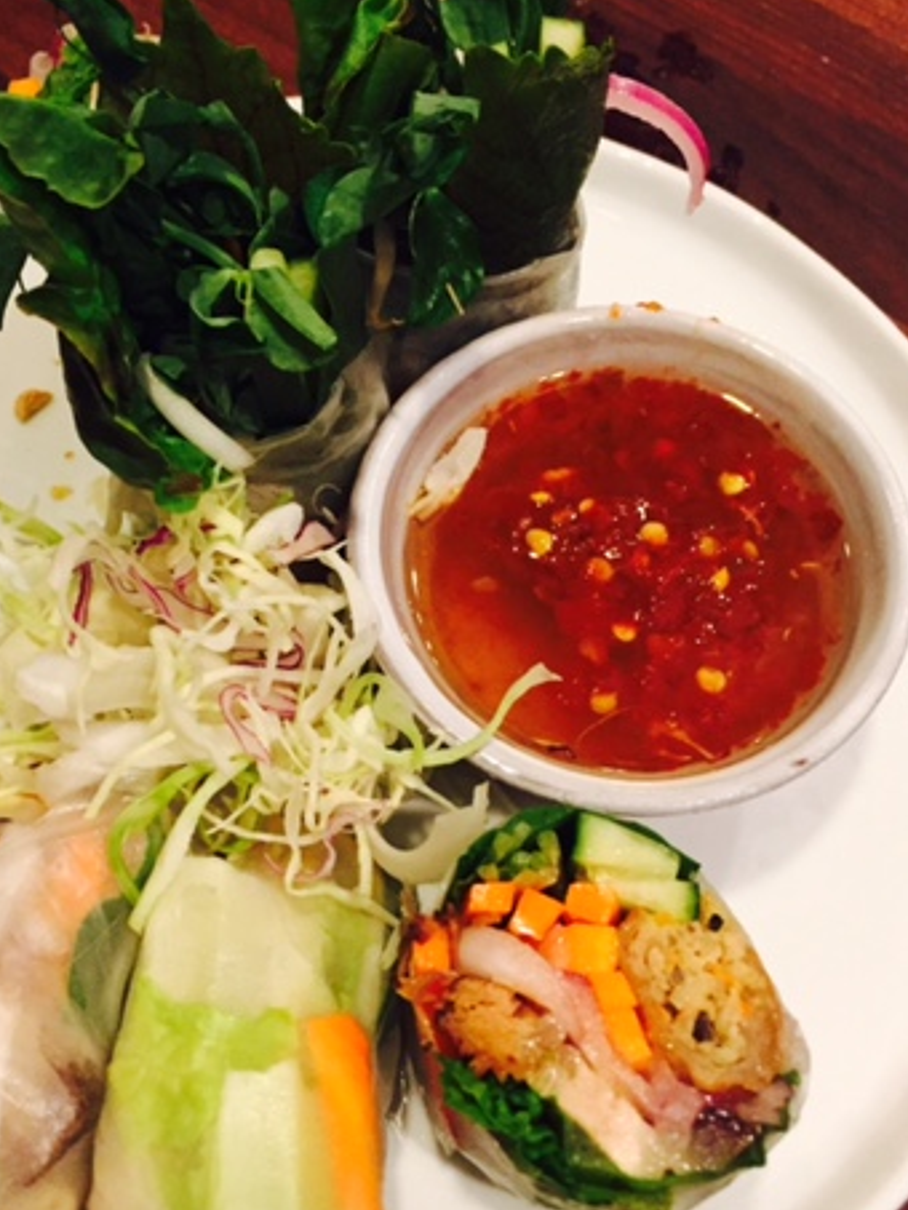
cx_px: 353
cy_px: 601
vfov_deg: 45.8
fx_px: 1433
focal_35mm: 41
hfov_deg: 35.0
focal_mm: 4.15
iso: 250
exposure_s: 1/30
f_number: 2.2
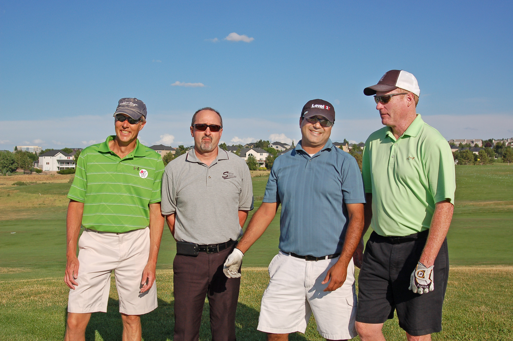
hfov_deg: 46.4
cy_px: 170
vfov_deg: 31.8
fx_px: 598
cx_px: 256
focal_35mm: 42
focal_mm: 28
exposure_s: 1/1250
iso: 200
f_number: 5.6
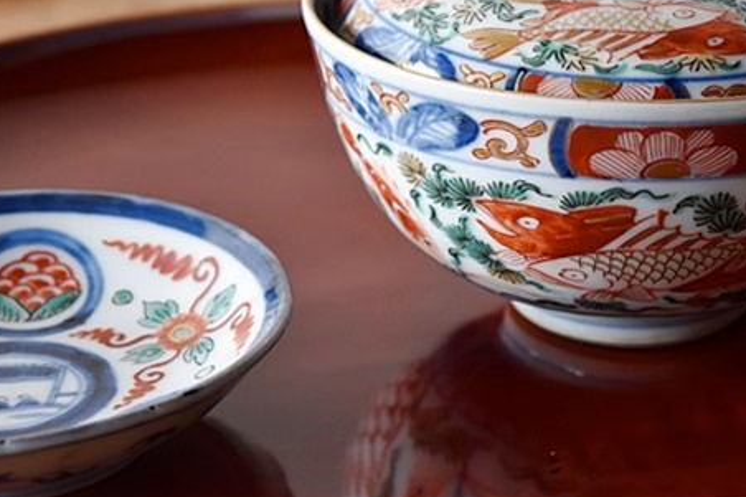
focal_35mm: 146
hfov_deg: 14.0
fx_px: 3022
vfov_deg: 9.4
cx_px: 596
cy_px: 64
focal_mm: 55
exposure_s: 1/8
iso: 800
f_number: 5.6
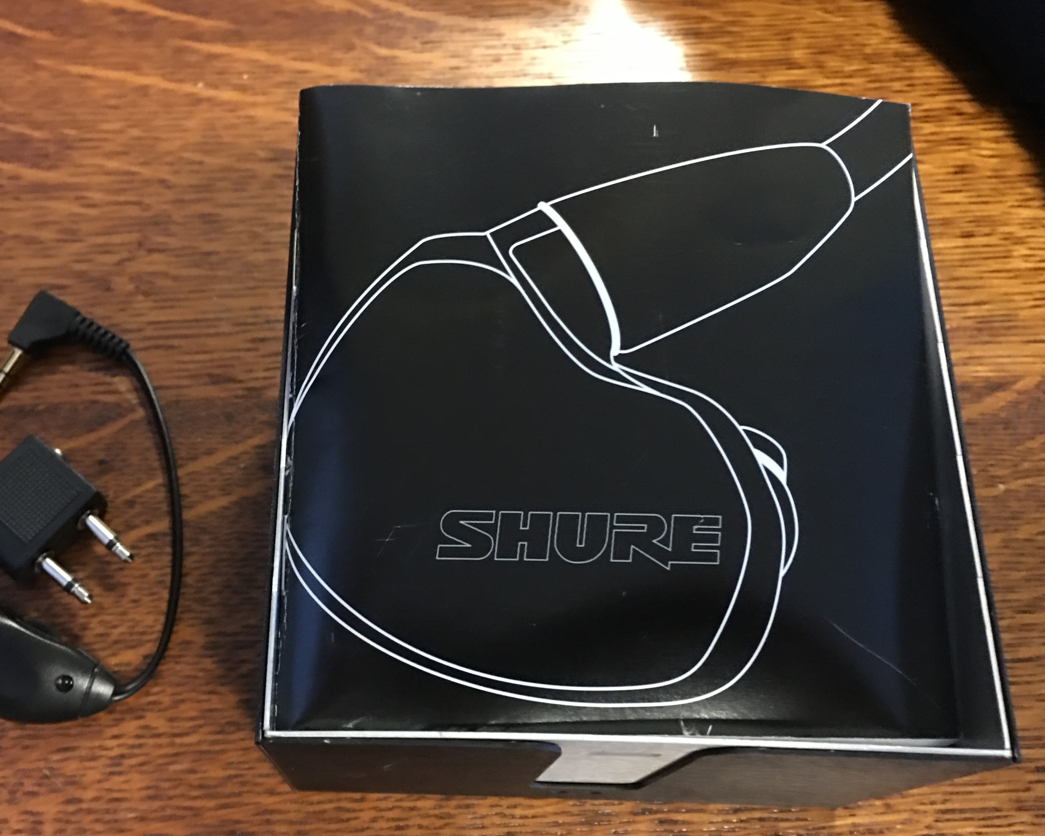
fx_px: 1113
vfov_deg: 41.2
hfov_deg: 50.0
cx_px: 419
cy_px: 425
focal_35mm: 36
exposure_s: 1/4
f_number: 2.2
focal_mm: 4.15
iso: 160
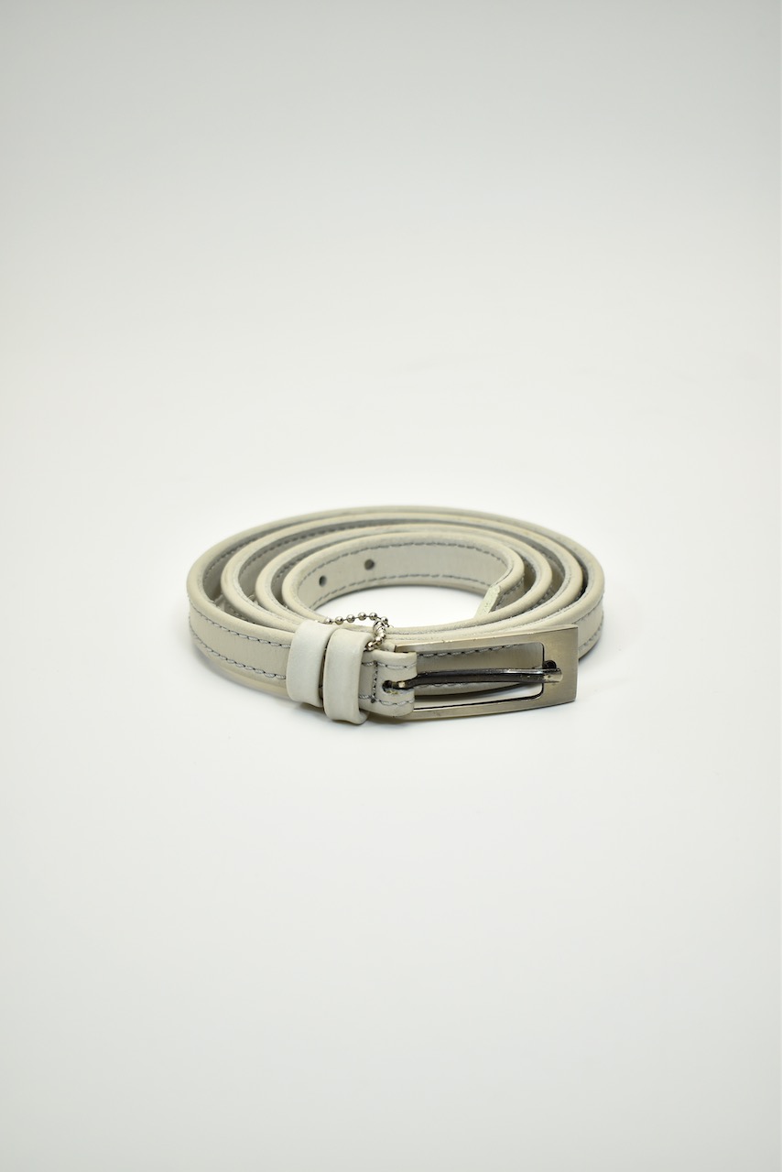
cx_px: 391
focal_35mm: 54
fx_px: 1758
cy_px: 586
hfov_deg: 25.1
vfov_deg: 36.9
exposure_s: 1/320
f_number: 5.6
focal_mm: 36
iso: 400
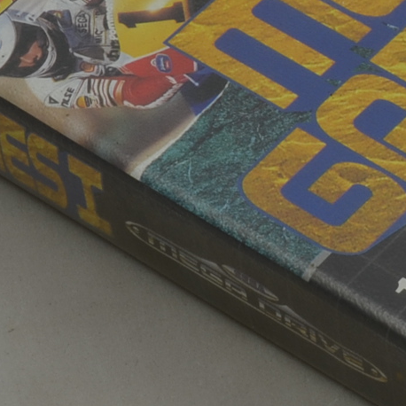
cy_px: -59
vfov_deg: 6.4
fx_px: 3636
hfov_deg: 6.4
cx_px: 443
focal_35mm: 274
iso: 100
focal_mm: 40
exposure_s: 1/2
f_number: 20
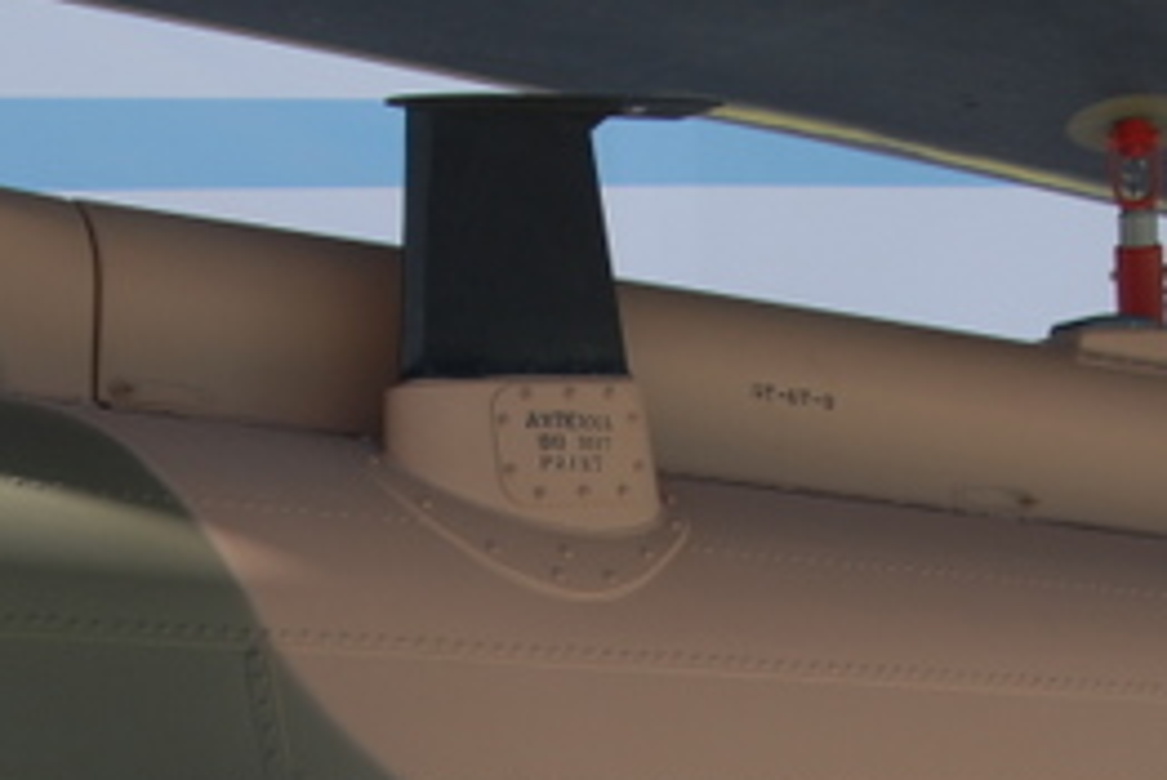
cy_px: 998
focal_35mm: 110
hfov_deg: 18.6
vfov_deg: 12.1
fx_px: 3568
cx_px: 704
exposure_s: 1/180
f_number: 7.1
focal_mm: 24
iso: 100
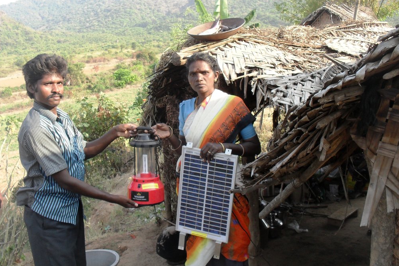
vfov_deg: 35.9
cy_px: 122
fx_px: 410
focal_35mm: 37
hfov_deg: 51.9
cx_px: 198
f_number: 3.2
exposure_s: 1/250
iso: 100
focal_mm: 6.3
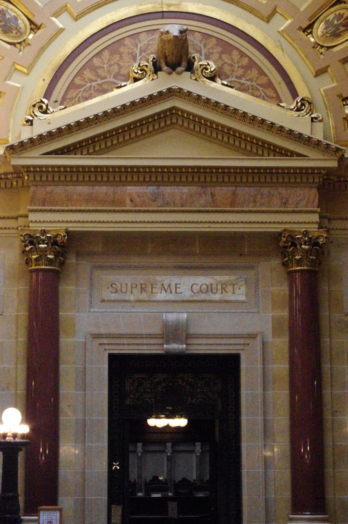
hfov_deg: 18.1
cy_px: 262
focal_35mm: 75
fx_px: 1090
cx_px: 174
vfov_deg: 27.0
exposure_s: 1/30
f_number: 22
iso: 12800
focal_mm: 50
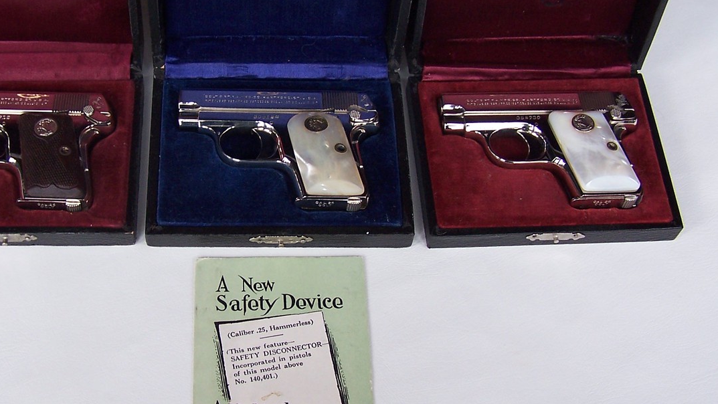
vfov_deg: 22.2
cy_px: 221
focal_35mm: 54
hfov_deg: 38.3
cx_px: 284
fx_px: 1028
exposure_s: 1/30
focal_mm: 6.3
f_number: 2.8
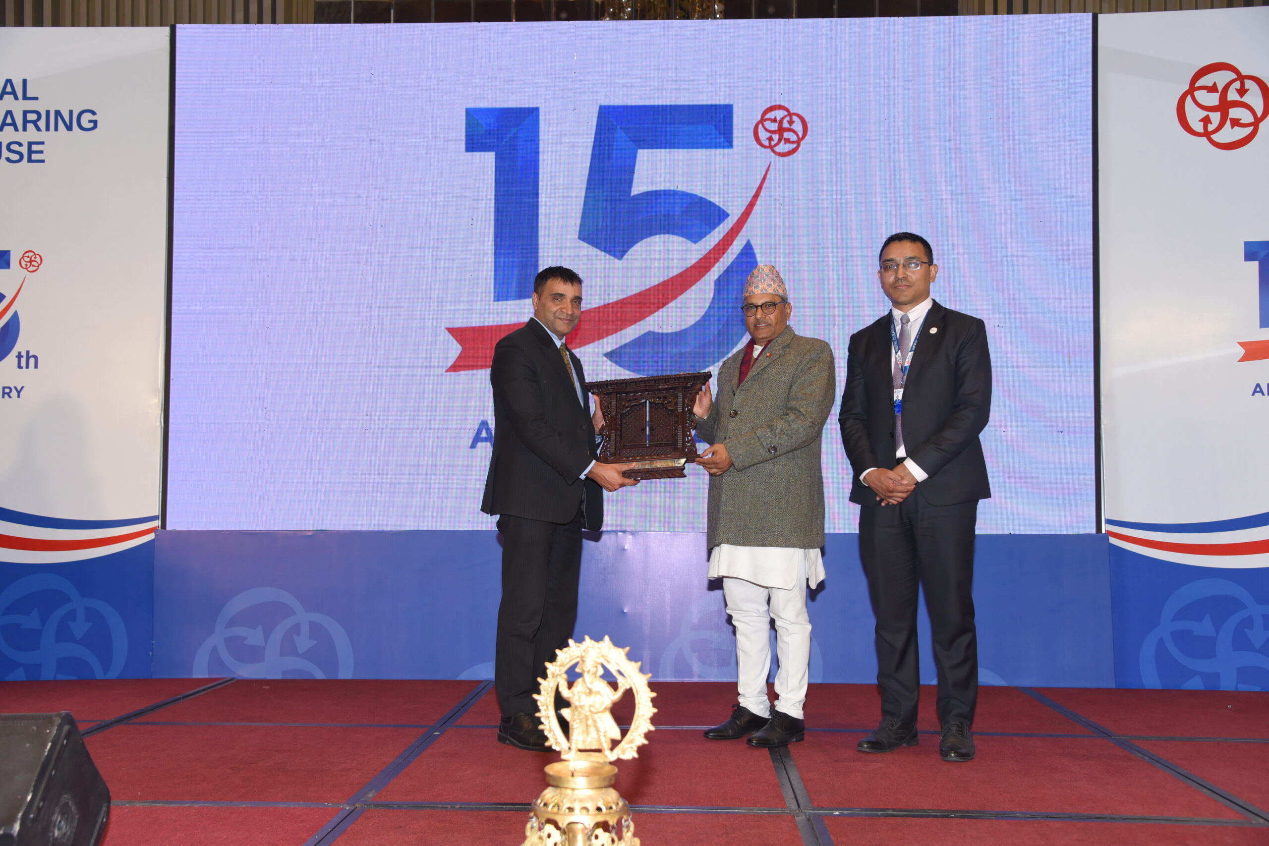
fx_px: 1234
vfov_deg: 37.9
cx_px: 634
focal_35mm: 35
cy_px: 423
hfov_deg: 54.4
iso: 1250
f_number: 5.6
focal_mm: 35
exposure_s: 1/200
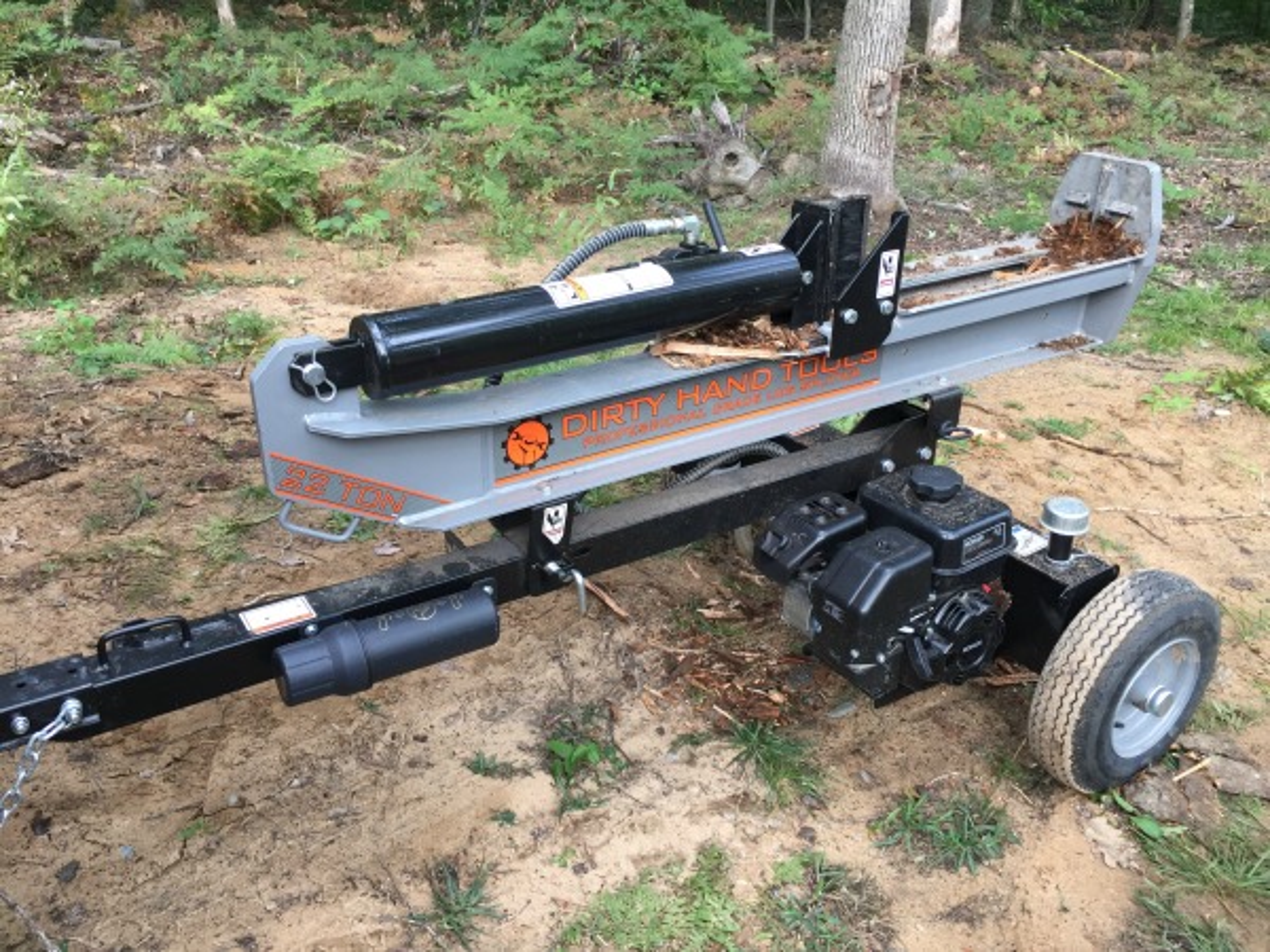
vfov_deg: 48.2
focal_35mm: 29
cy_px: 476
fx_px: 1064
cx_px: 635
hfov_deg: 61.7
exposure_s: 1/120
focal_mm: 4.15
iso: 50
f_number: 2.2
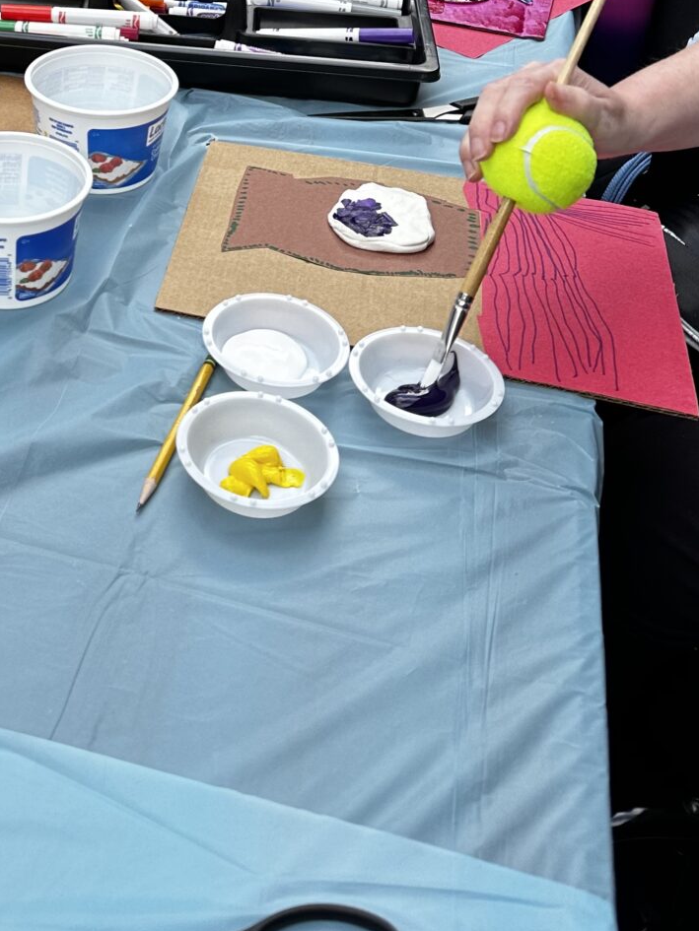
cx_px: 45
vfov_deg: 33.5
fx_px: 1400
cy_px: -12
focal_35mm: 52
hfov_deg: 26.9
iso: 80
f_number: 1.78
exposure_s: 1/555
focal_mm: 6.86
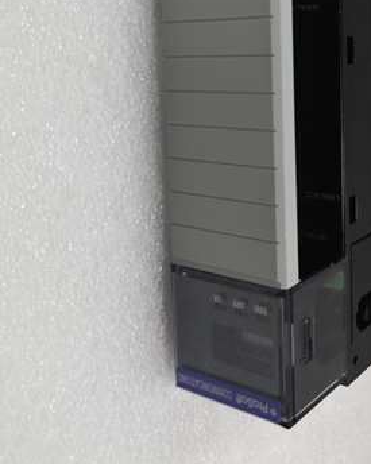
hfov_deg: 32.3
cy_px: 94
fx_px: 632
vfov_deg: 38.8
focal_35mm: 46
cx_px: 260
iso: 125
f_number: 1.8
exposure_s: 1/60
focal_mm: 3.95
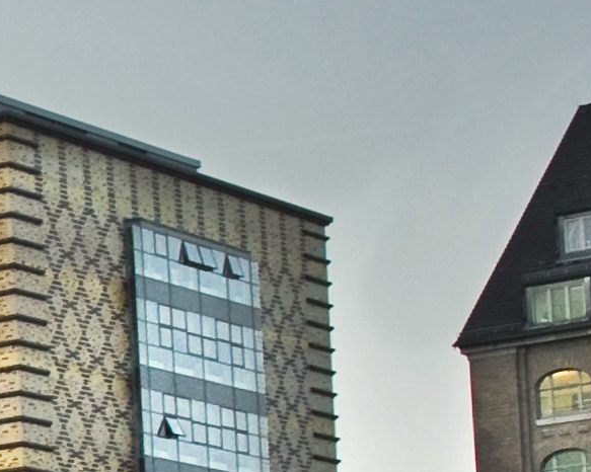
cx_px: -1214
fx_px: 3235
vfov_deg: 8.1
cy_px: 778
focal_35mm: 185
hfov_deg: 8.6
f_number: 8
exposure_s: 1/250
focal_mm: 27
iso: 800
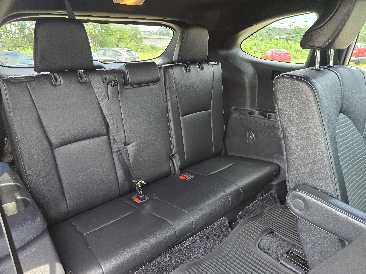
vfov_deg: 58.9
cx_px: 183
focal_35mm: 23
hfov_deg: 73.9
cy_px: 137
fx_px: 243
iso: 320
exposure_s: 1/120
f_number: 1.7
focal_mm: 6.3
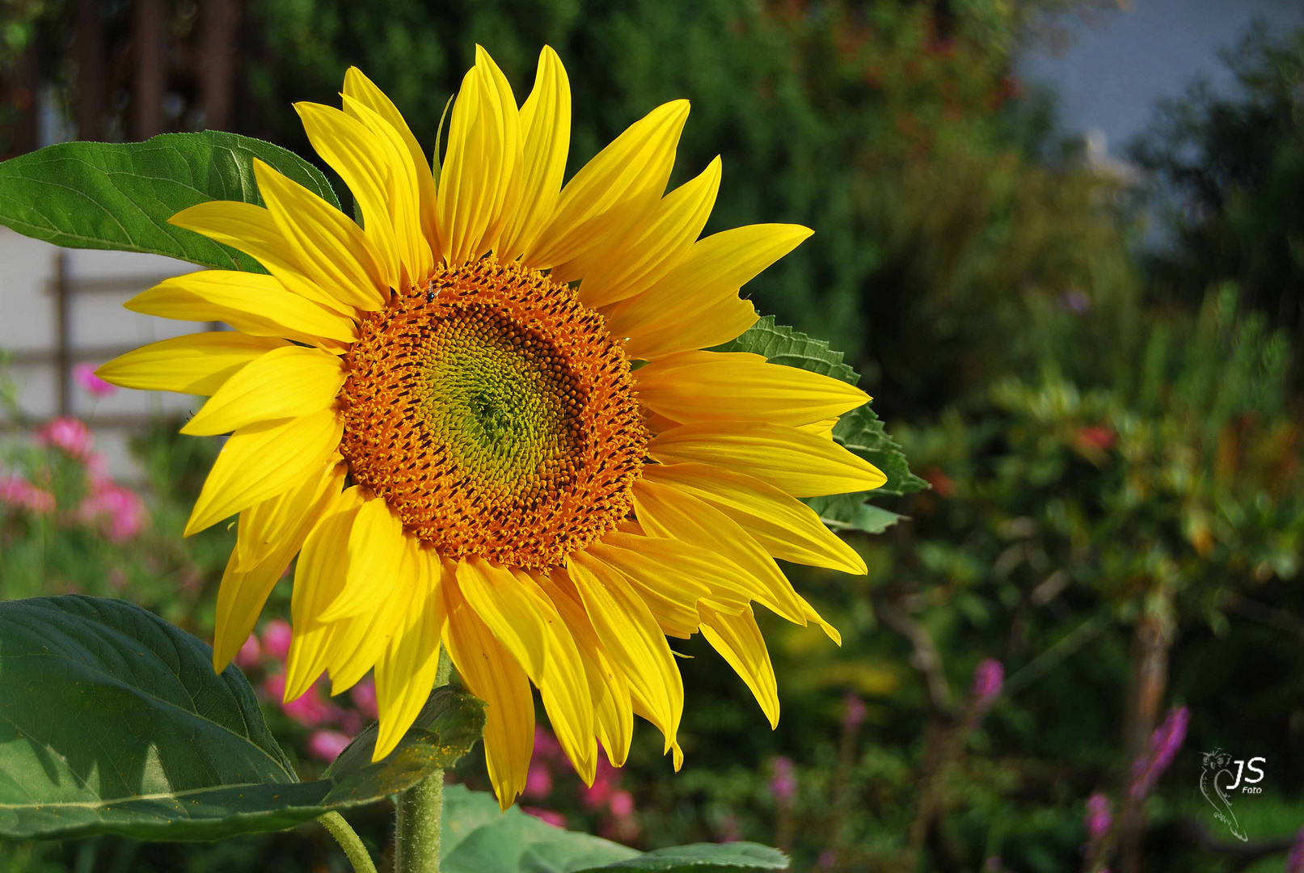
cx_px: 652
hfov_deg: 29.2
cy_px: 436
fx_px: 2502
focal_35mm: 69
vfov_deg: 19.8
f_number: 7.1
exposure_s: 1/200
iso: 100
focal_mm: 46
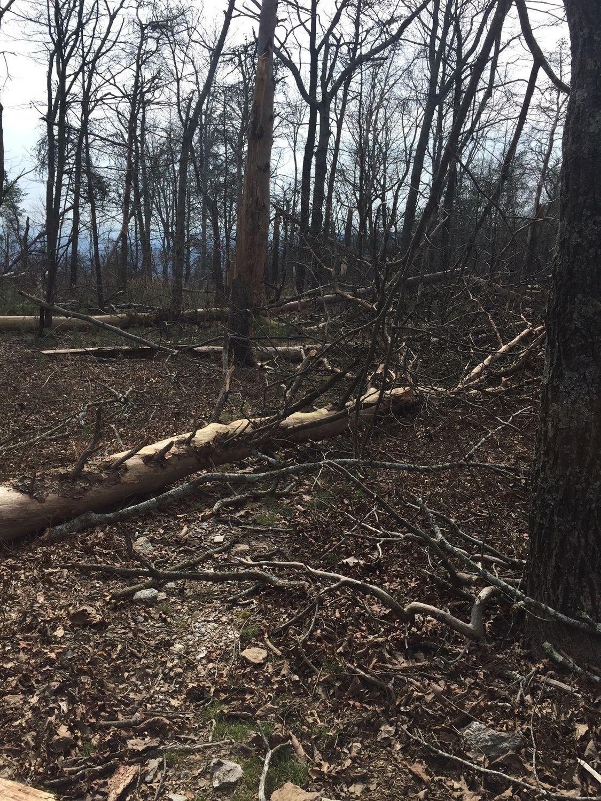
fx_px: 671
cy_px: 400
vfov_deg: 61.7
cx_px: 300
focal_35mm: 29
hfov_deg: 48.2
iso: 32
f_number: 2.2
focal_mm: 4.15
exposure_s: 1/1099
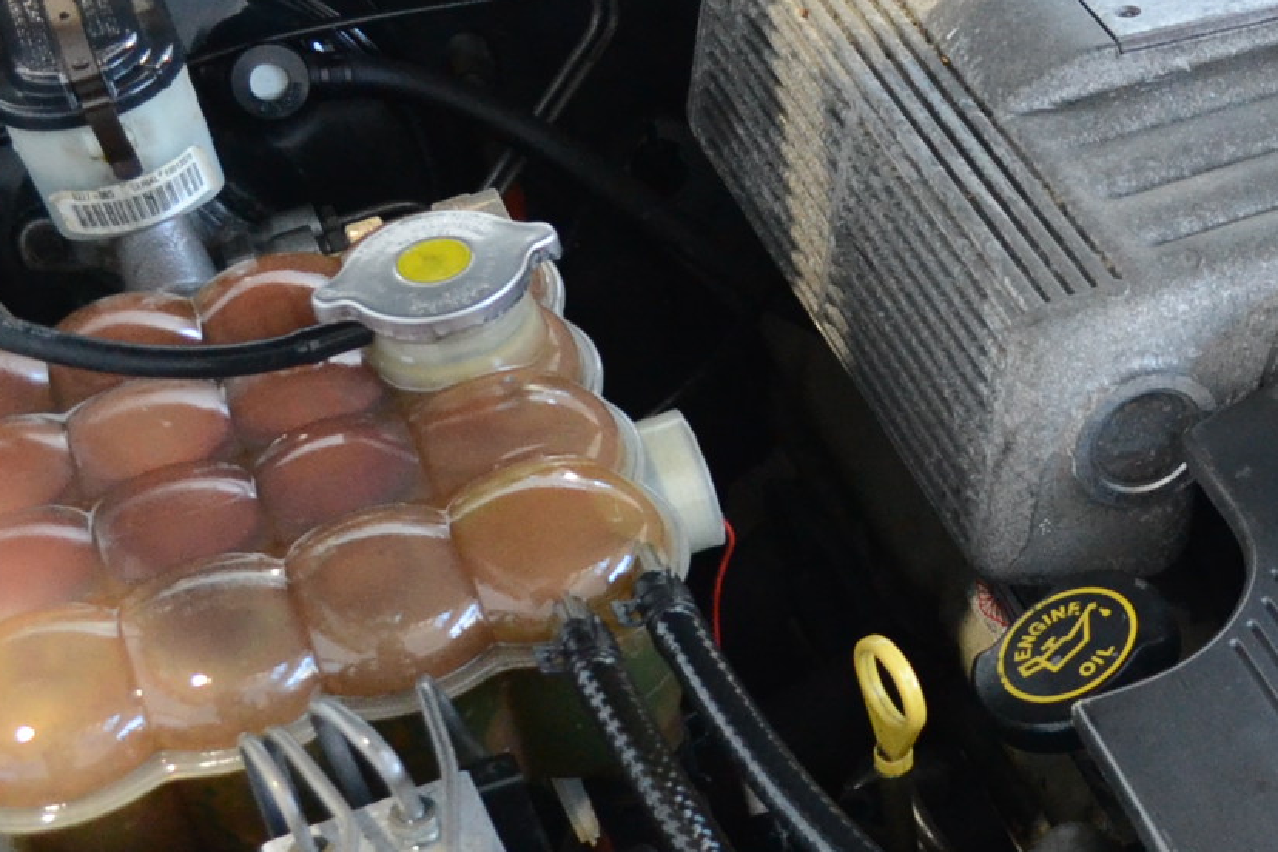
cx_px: 1580
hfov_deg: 24.2
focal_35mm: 75
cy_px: 658
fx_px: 2663
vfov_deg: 18.1
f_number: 3.5
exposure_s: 1/60
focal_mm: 18
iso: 1600
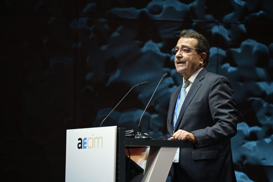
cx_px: 136
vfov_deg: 6.9
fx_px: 1517
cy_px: 91
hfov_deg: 10.3
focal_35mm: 200
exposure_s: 1/125
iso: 400
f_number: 3.2
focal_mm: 200
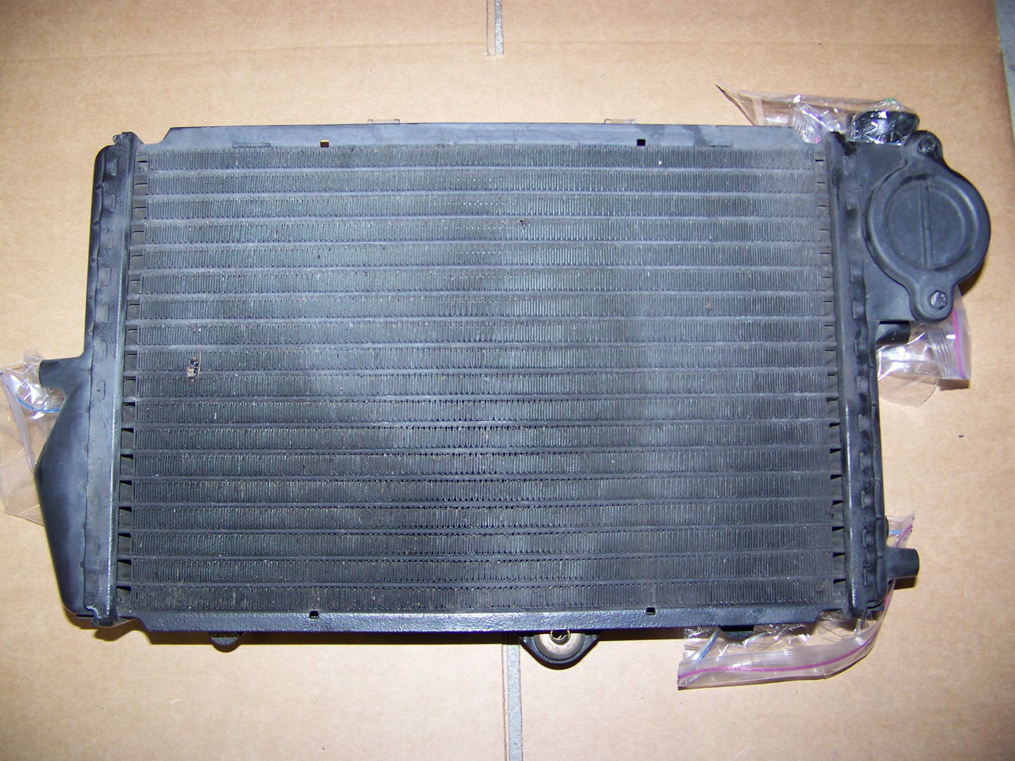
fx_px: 1056
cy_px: 380
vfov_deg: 39.7
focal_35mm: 36
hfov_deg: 51.4
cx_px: 508
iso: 64
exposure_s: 1/30
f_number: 2.8
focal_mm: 5.85
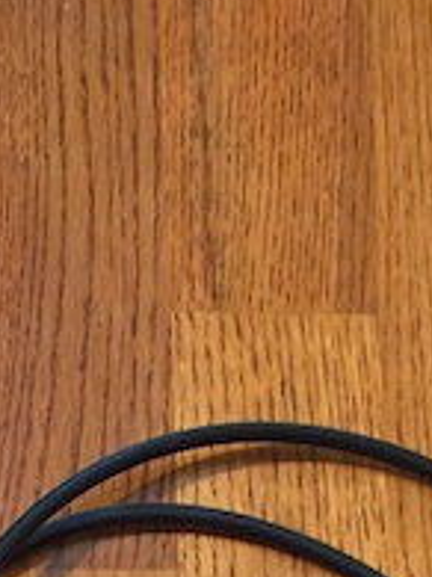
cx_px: -118
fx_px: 1982
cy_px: 994
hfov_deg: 12.1
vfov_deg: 14.8
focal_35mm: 119
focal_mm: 4.15
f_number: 2.2
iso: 160
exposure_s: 1/30
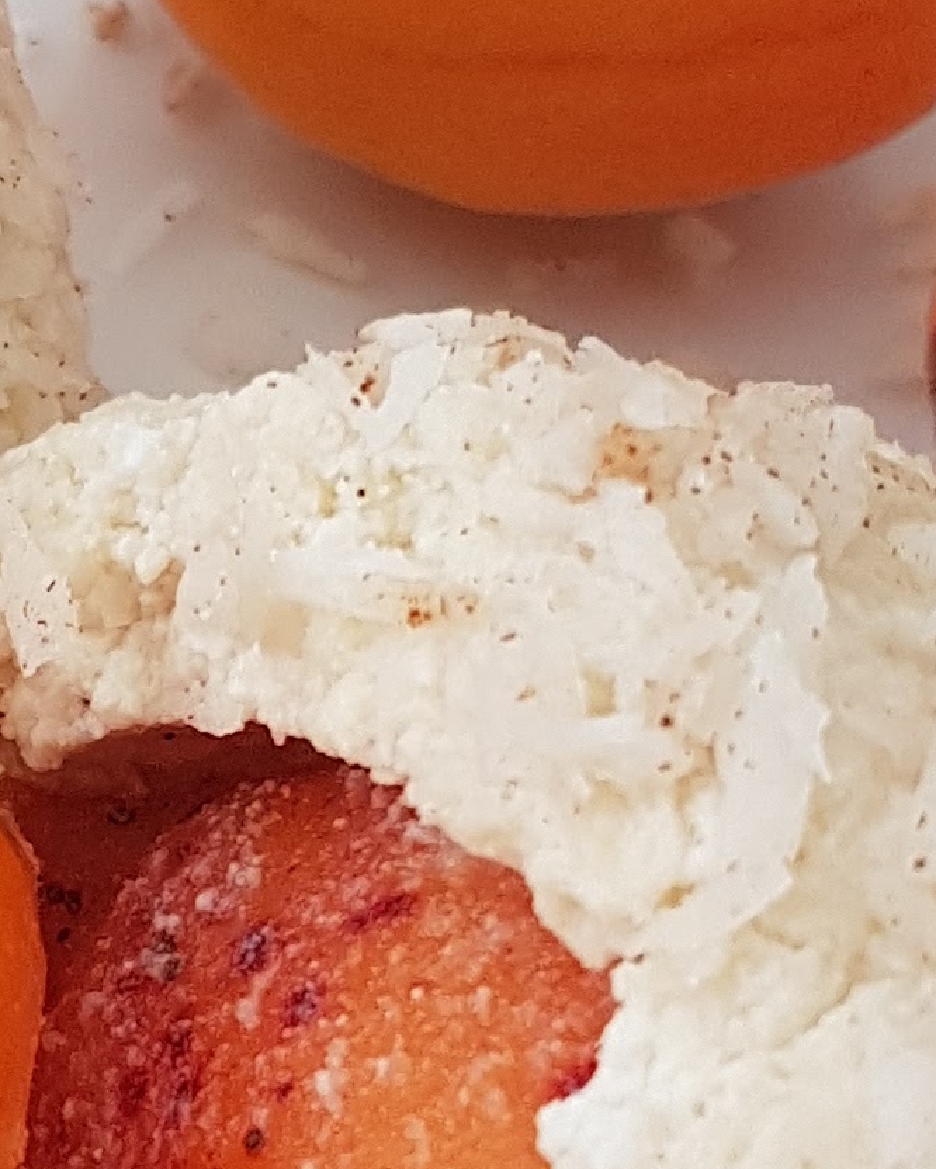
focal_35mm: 123
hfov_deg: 12.3
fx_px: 4258
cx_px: -171
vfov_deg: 15.5
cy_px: 912
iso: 64
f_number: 1.7
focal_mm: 4.2
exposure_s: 1/60
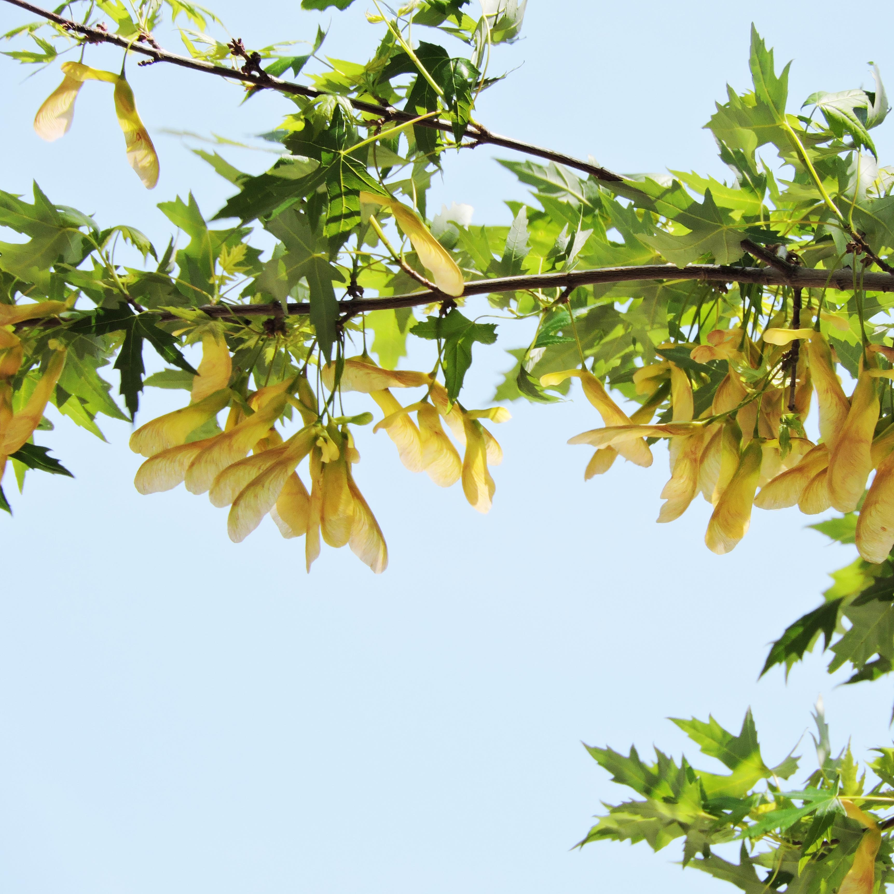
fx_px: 11395
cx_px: 581
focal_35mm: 390
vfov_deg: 4.5
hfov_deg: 4.5
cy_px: 448
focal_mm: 59.1
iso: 100
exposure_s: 1/320
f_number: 5.5
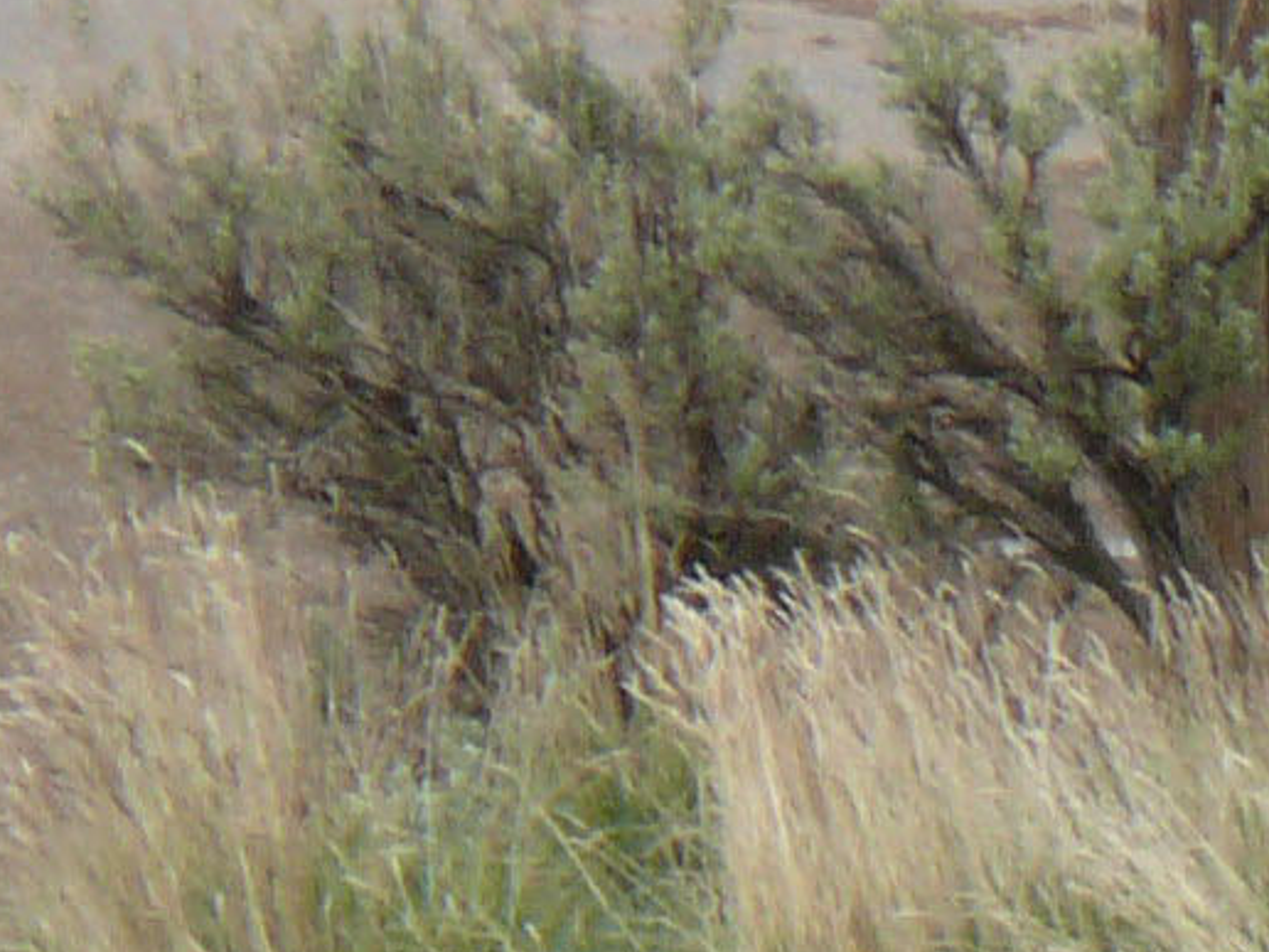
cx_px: 3394
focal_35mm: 2972
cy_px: 2617
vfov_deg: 0.5
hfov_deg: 0.7
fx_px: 108952
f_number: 8
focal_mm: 88.8
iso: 100
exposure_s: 1/200
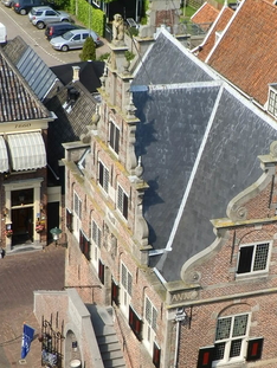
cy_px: 229
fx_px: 948
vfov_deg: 21.9
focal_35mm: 89
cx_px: 225
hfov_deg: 16.5
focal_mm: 9.38
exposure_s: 1/640
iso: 80
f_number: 3.8
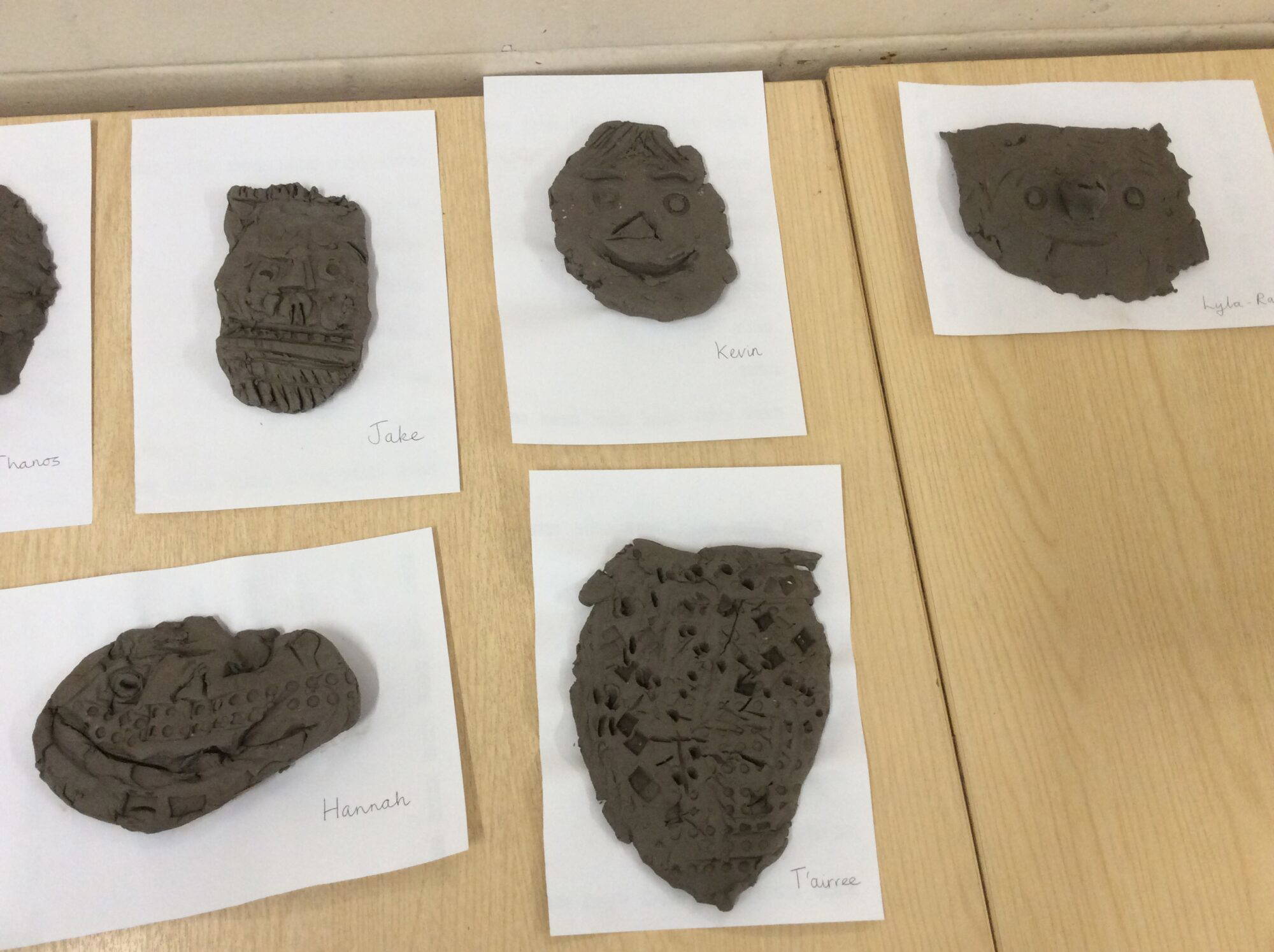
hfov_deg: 56.9
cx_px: 637
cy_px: 476
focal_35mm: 32
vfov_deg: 44.1
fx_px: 1176
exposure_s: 1/25
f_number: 2.4
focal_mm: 3.3
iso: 80
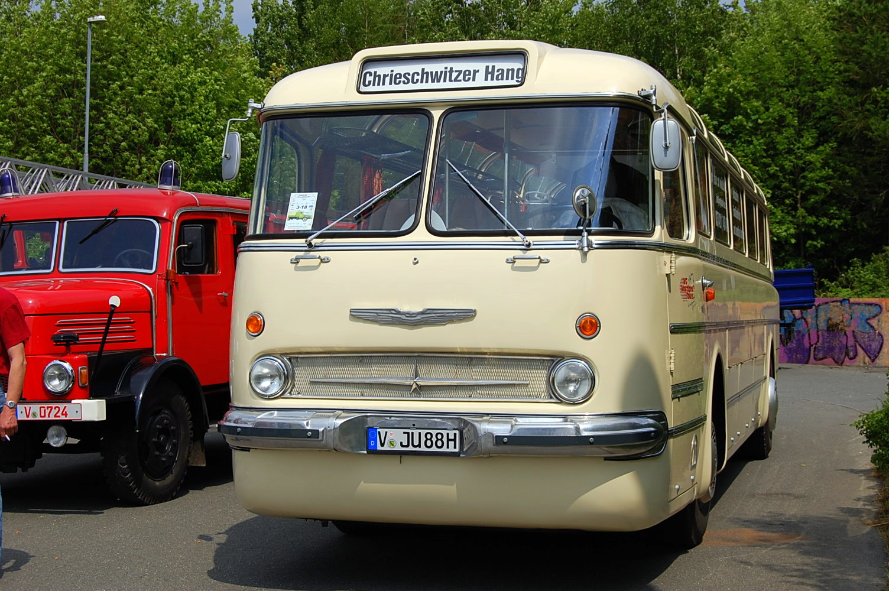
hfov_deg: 33.4
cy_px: 296
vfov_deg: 22.6
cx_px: 444
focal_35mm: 60
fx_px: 1480
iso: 200
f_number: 11
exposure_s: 1/500
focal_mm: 40
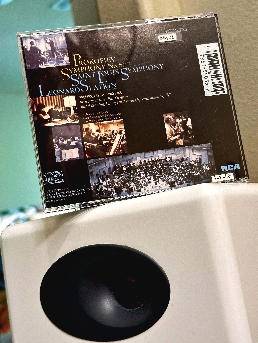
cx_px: 129
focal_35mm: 48
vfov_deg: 39.7
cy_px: 172
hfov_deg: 30.3
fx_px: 477
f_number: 1.78
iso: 320
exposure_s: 1/40
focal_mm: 6.86
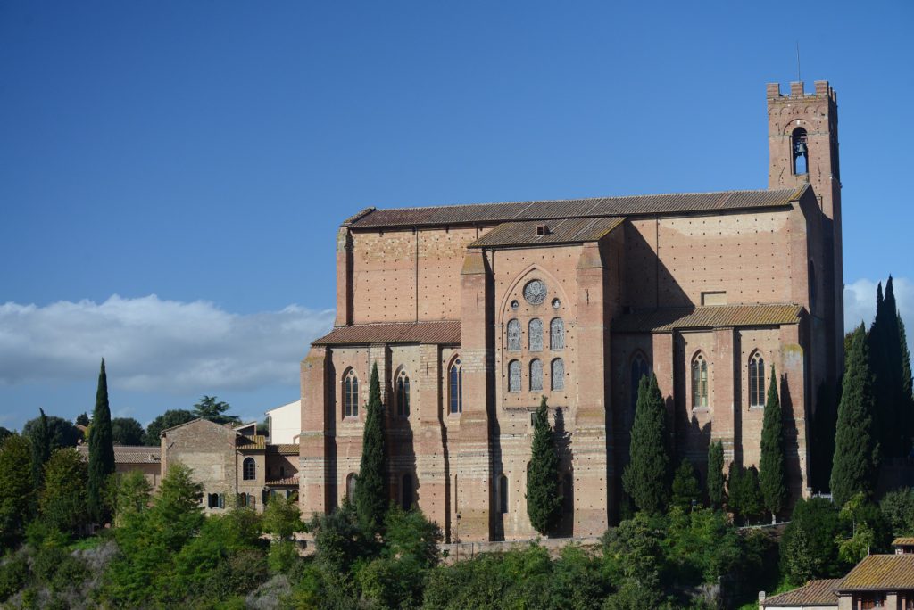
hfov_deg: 25.3
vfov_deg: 17.1
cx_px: 457
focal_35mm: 80
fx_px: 2032
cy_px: 305
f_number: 8
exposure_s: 1/1000
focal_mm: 80
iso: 640
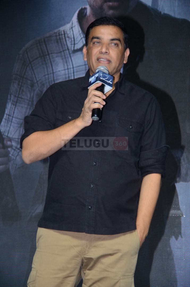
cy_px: 144
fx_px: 1098
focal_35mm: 138
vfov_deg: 14.9
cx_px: 95
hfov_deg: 9.9
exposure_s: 1/125
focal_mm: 92
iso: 400
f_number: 5.6
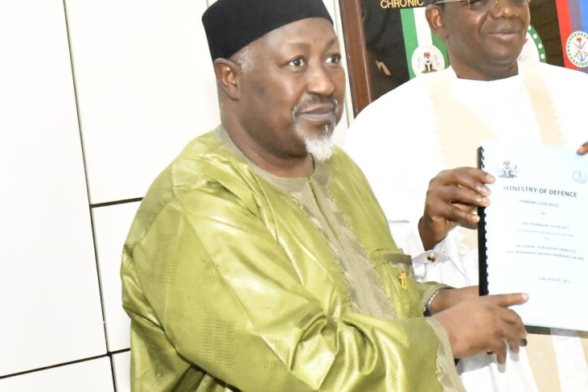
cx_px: 492
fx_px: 1339
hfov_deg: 24.3
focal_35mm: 82
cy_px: 119
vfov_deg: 16.6
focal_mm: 26
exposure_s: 1/320
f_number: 8
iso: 25600
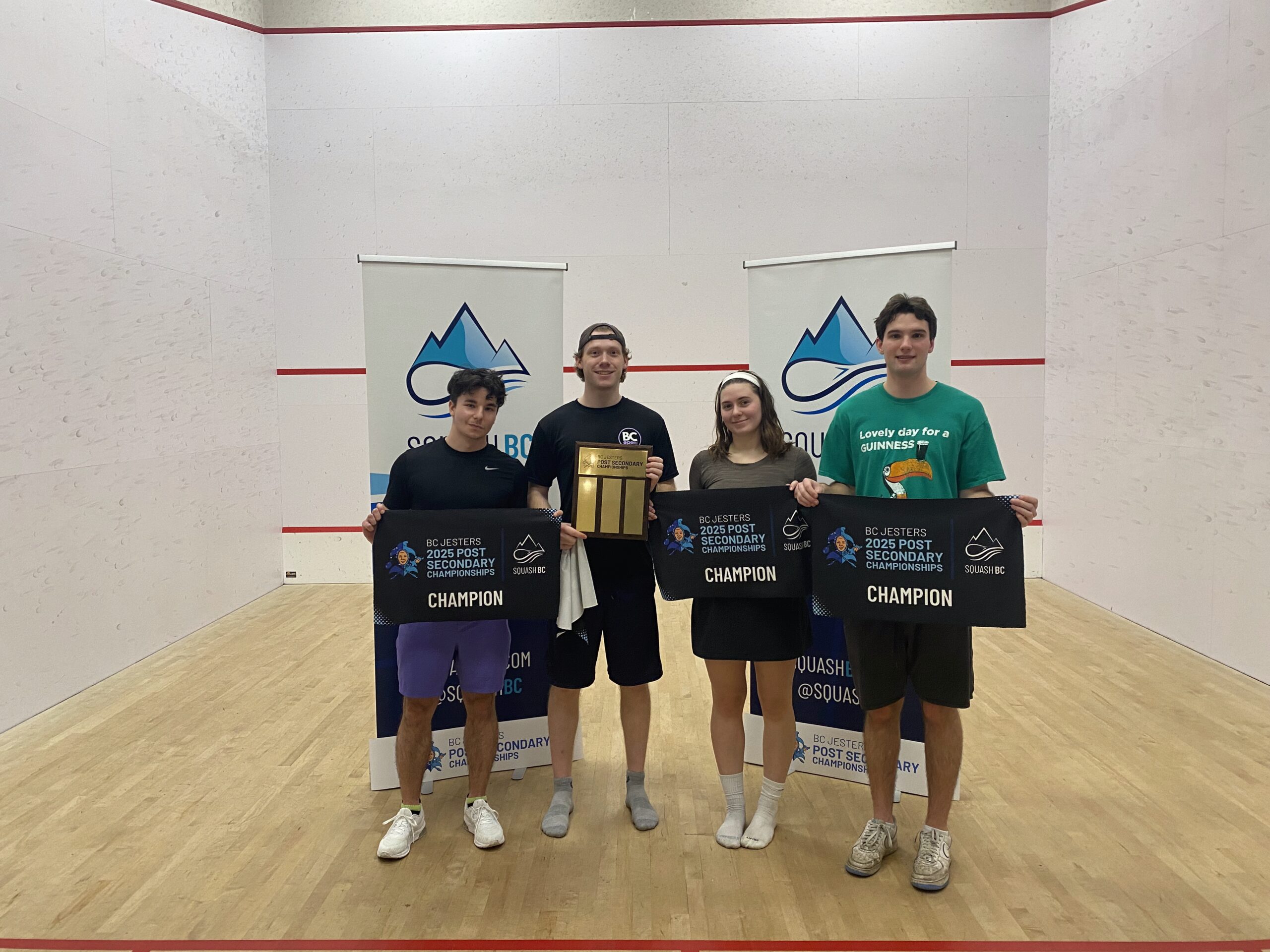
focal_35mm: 26
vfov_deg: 53.1
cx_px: 635
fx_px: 954
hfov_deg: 67.3
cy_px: 476
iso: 100
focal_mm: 4.25
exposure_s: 1/73
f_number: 1.8
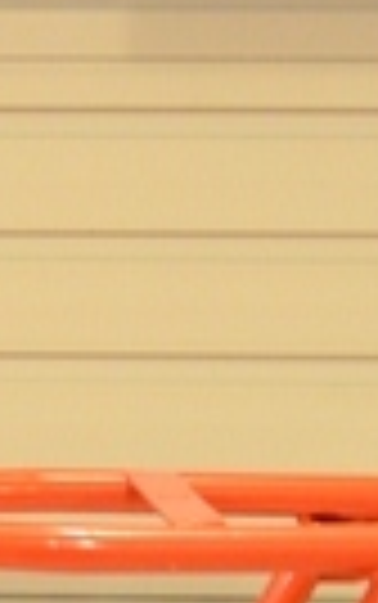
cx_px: -428
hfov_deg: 7.2
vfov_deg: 11.7
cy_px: 738
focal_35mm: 175
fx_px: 2878
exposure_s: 1/30
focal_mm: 24
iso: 2200
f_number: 2.8
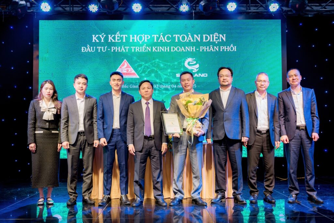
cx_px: 167
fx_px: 388
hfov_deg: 46.6
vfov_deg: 32.0
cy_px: 112
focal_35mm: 42
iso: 320
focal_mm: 41.8
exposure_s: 1/80
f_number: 4
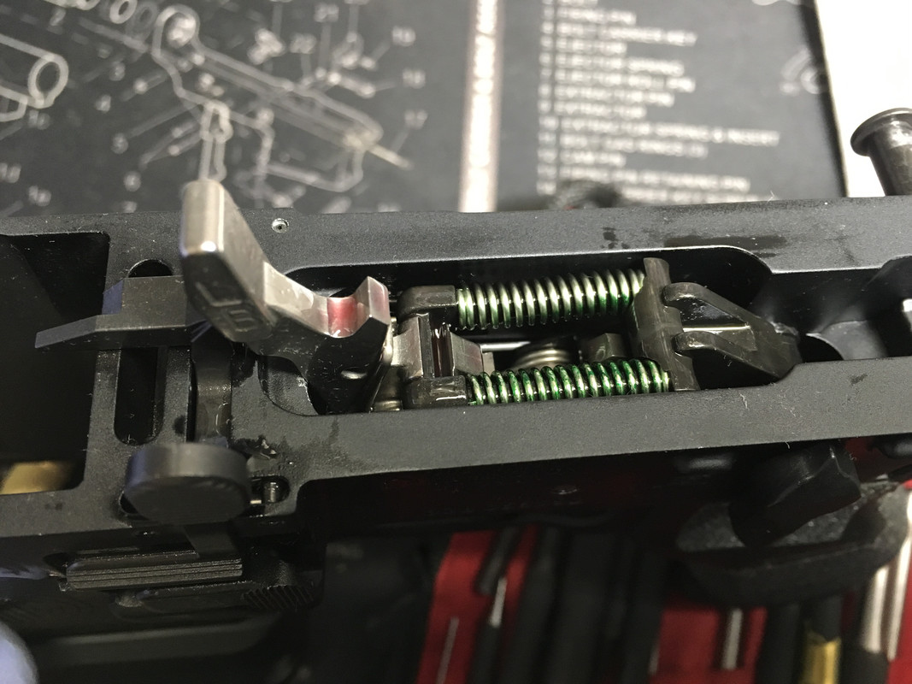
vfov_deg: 48.2
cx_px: 456
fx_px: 764
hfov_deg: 61.7
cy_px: 342
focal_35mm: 29
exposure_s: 1/30
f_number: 2.2
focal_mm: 4.15
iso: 160
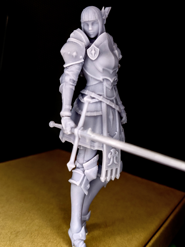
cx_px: 92
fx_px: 192
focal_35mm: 27
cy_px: 124
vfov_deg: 65.3
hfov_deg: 51.4
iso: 59
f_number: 1.73
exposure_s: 1/174
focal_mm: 4.38
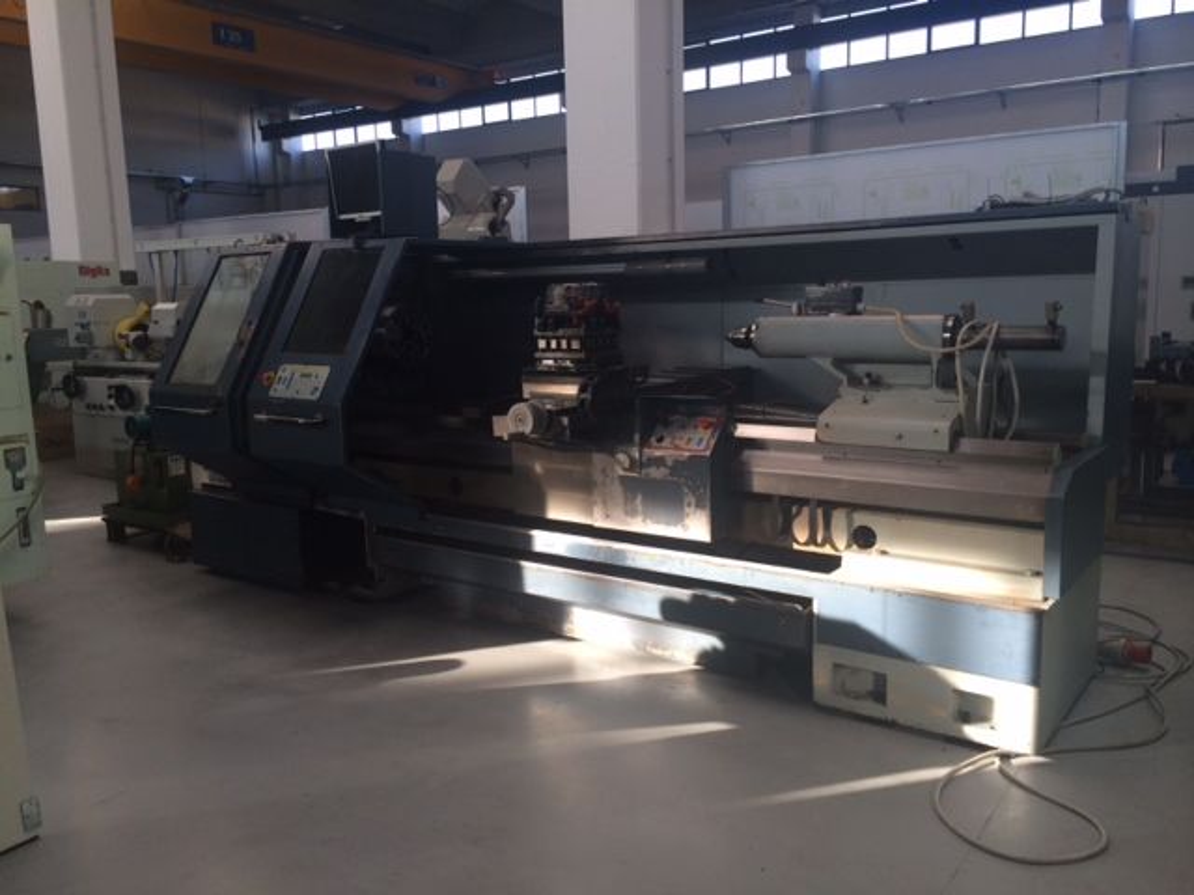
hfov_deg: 60.0
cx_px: 597
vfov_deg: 46.8
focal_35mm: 30
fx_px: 1035
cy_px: 448
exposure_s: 1/120
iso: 50
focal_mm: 4.12
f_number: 2.2
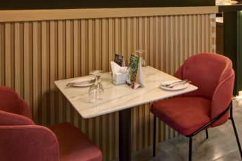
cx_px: 219
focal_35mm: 41
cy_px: 4
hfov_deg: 43.2
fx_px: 275
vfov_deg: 30.6
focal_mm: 14
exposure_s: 1/3.33
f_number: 8
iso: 100
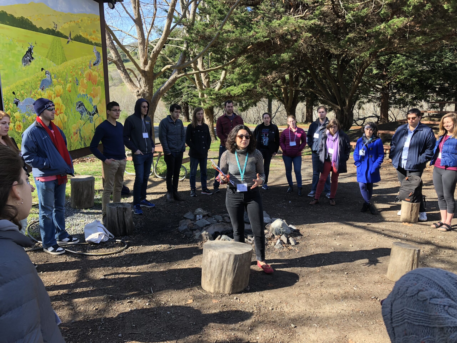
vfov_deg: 49.7
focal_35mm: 28
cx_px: 228
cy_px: 172
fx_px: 370
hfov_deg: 63.4
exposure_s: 1/228
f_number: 1.8
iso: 20
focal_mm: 3.99
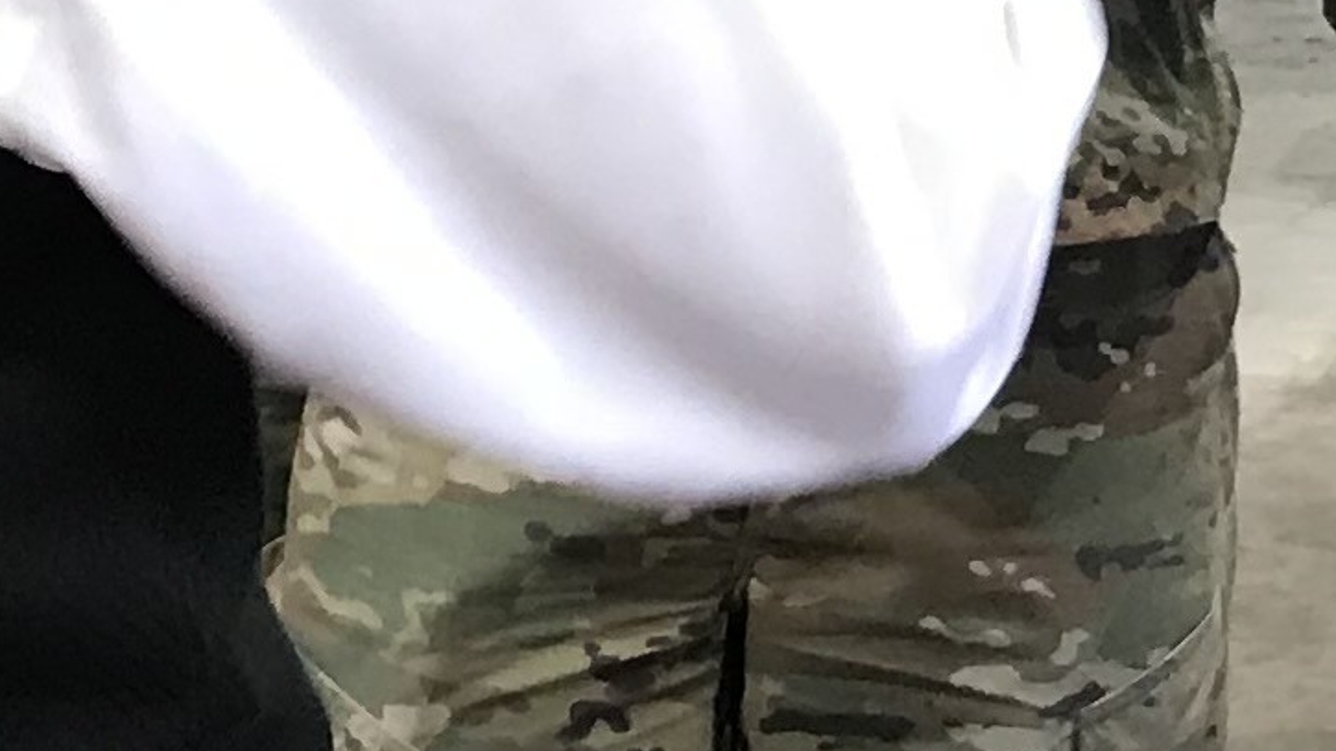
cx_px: 1288
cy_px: -566
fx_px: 6021
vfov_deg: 7.0
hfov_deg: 12.5
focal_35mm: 170
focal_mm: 3.99
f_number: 1.8
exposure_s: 1/24
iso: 40
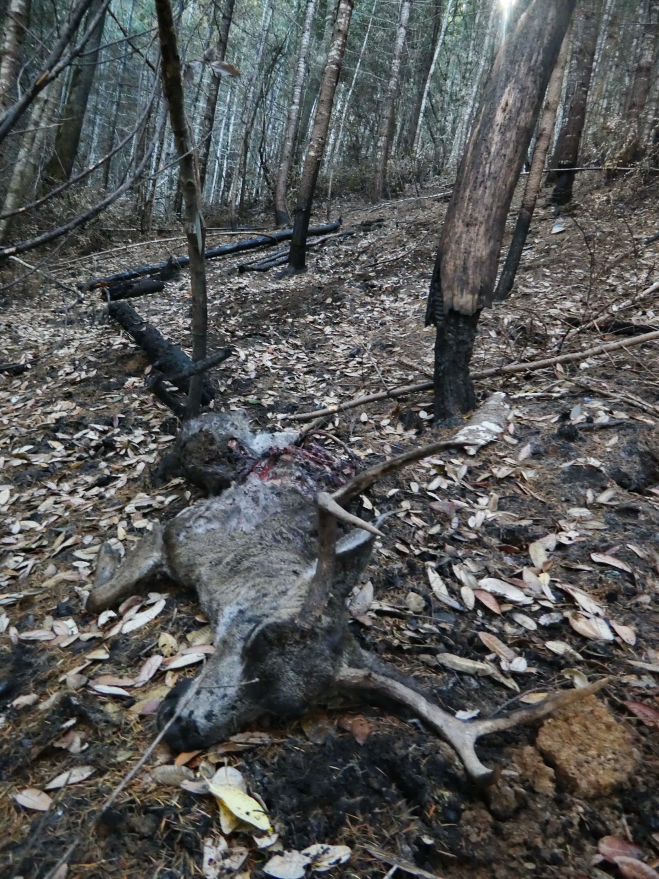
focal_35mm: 24
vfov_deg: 71.6
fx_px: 609
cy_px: 440
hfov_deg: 56.8
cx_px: 330
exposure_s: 1/30
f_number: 6.3
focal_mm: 4.3
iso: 400
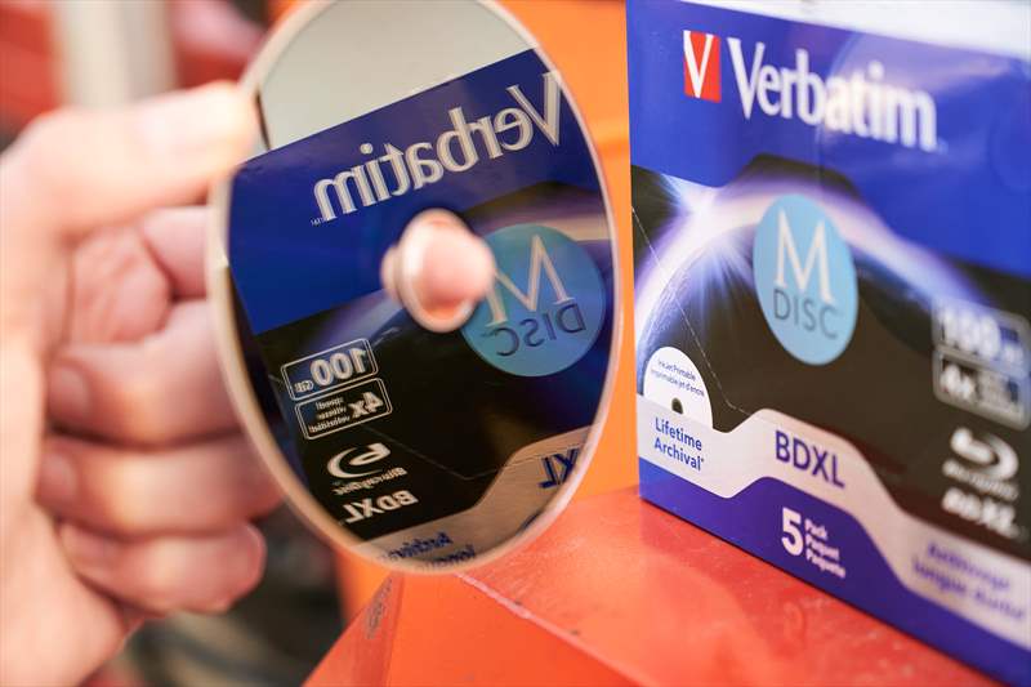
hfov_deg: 29.2
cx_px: 516
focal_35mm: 69
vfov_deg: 19.7
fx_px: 1976
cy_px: 344
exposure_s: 1/400
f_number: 2.8
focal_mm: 46
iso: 320
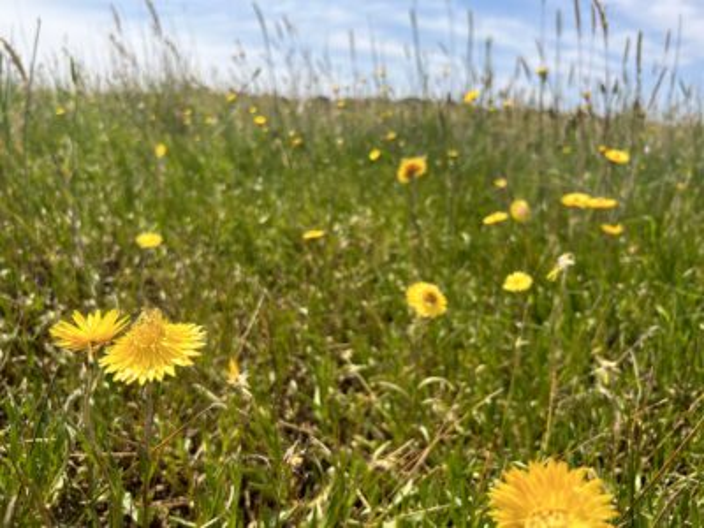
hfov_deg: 67.3
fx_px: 529
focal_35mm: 26
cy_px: 264
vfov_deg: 53.1
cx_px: 352
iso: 50
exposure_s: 1/2915
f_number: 1.5
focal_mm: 5.7
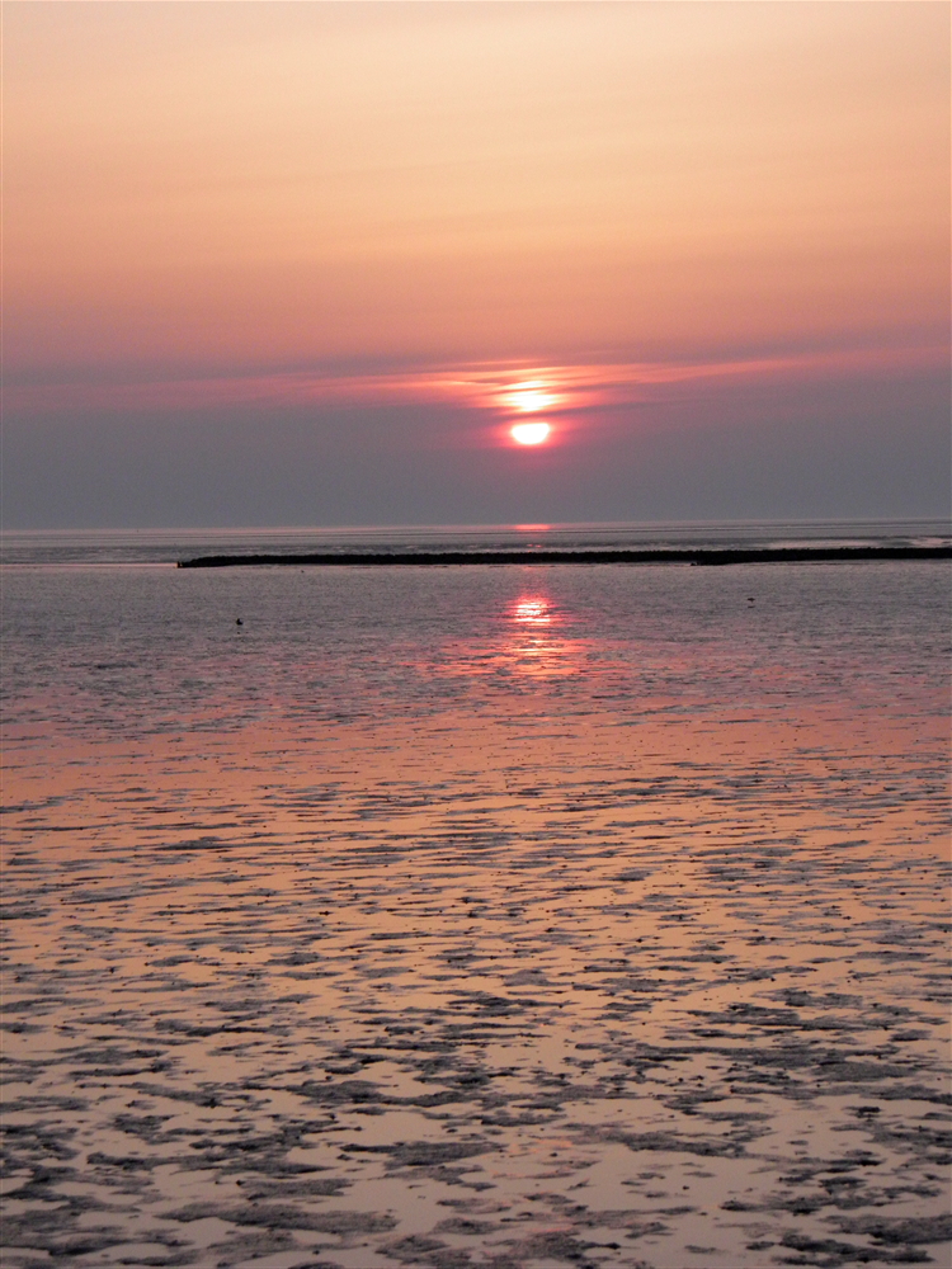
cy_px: 634
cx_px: 476
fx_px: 3667
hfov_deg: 14.8
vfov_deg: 19.6
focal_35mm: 100
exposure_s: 1/640
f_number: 4
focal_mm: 17.1
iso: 200
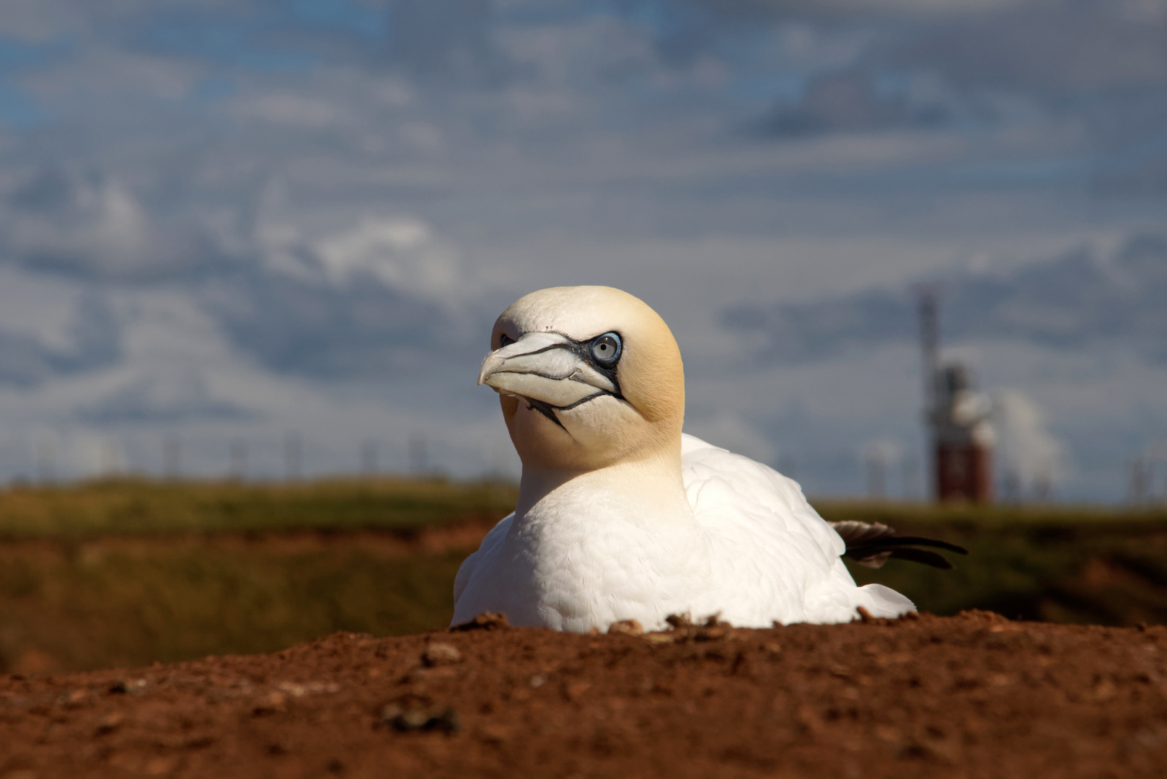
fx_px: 5107
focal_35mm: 158
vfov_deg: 8.7
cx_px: 584
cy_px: 390
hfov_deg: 13.0
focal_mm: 105
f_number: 10
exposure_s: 1/4000
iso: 800
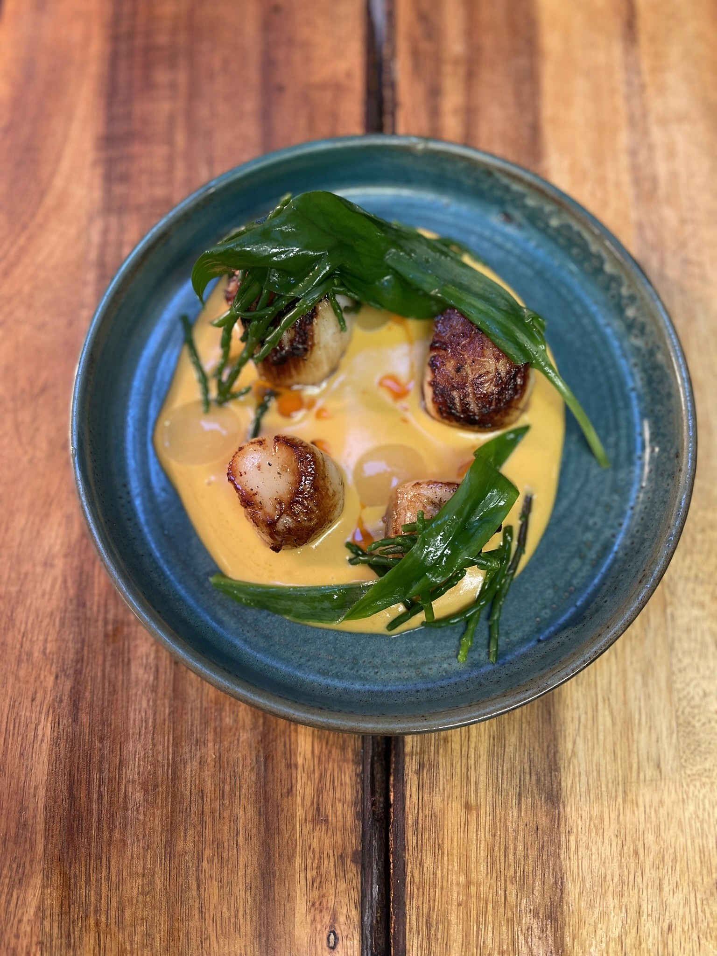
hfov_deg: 53.1
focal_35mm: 26
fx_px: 718
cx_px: 358
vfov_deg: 67.3
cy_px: 478
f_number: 1.6
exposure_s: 1/50
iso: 100
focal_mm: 5.1
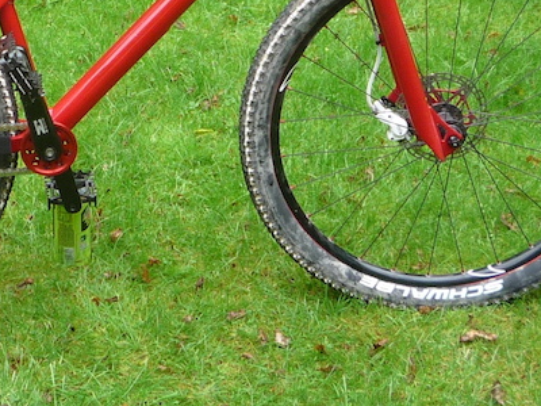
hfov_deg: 19.4
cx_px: 112
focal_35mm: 100
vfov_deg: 14.6
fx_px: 1563
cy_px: 32
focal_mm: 5.2
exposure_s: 1/80
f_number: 3.3
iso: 100
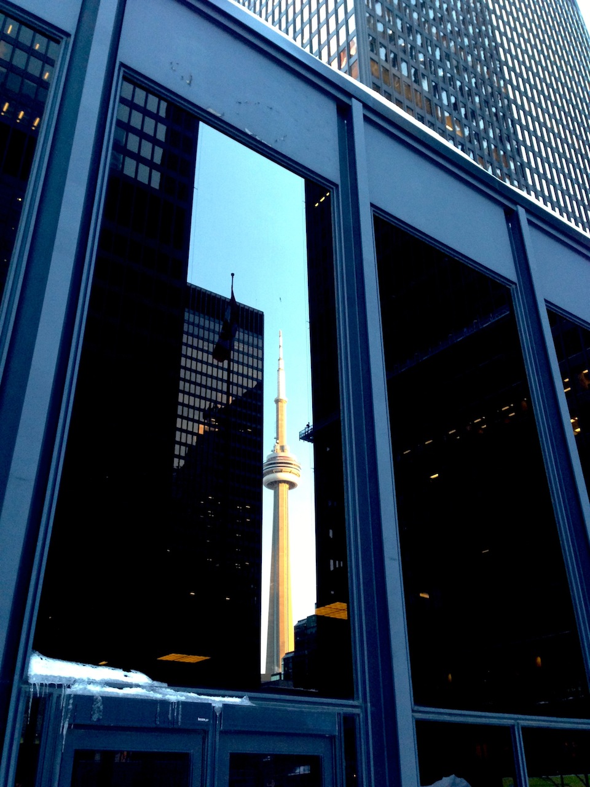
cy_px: 394
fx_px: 750
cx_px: 295
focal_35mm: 33
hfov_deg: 42.9
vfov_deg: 55.4
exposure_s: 1/20
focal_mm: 4.13
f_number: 2.4
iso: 200
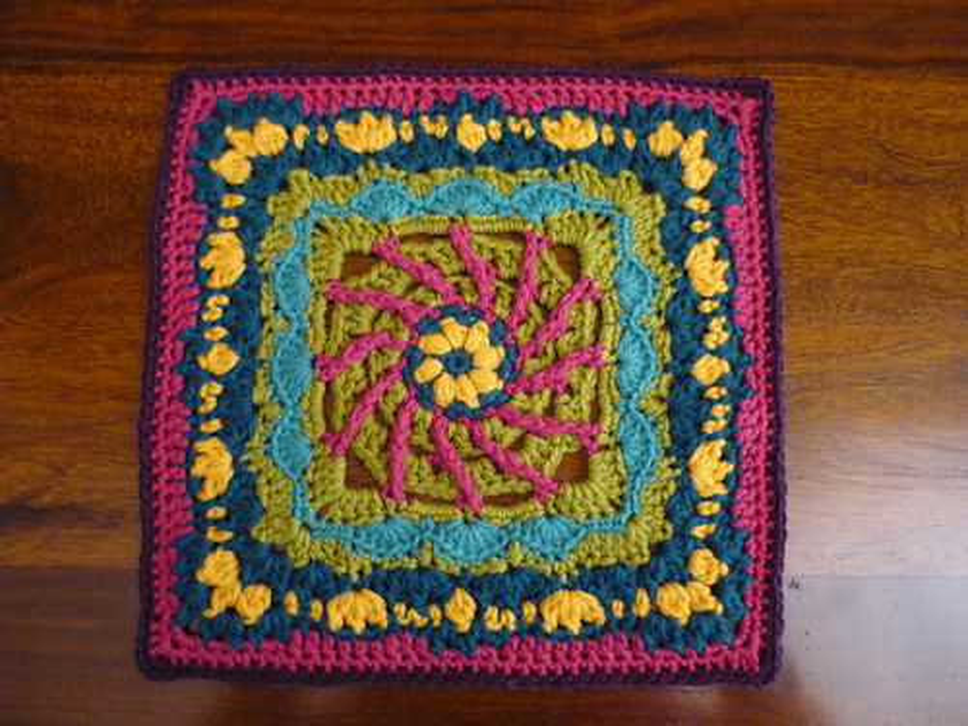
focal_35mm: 33
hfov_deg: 55.4
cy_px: 363
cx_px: 484
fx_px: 923
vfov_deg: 42.9
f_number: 2.8
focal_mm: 5.5
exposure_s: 1/8
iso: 400
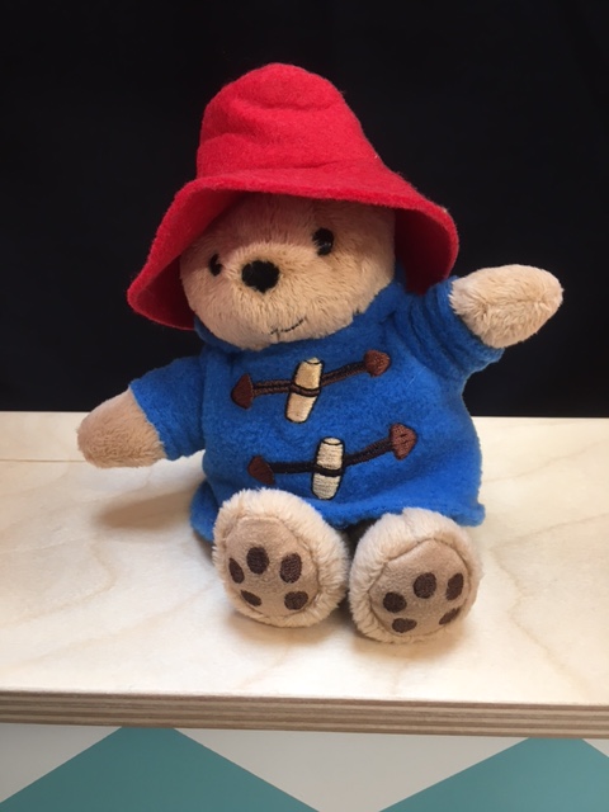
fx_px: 680
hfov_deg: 48.2
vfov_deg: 61.7
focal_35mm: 29
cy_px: 406
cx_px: 304
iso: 64
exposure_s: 1/33
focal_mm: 4.15
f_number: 2.2
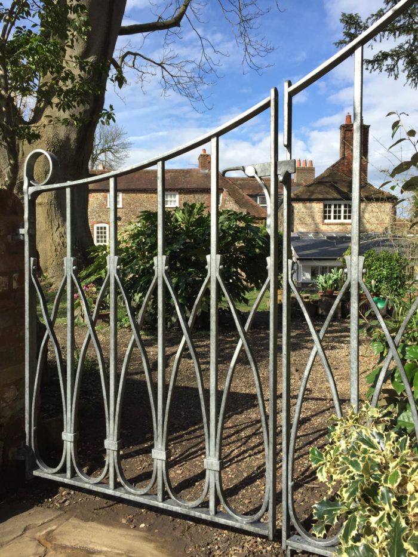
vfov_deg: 61.7
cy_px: 278
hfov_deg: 48.2
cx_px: 209
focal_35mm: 29
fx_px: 467
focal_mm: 4.15
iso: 32
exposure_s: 1/1068
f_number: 2.2
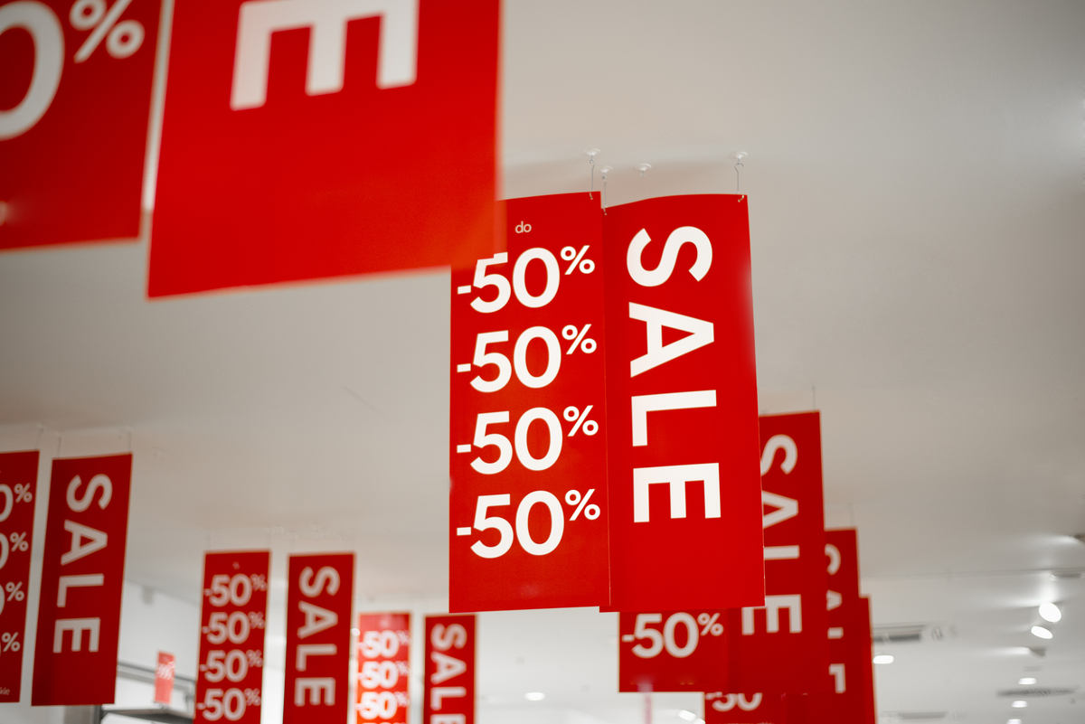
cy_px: 362
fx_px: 1507
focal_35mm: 50
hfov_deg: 39.6
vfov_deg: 27.0
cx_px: 542
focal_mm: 50
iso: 400
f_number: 1.8
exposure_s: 1/200
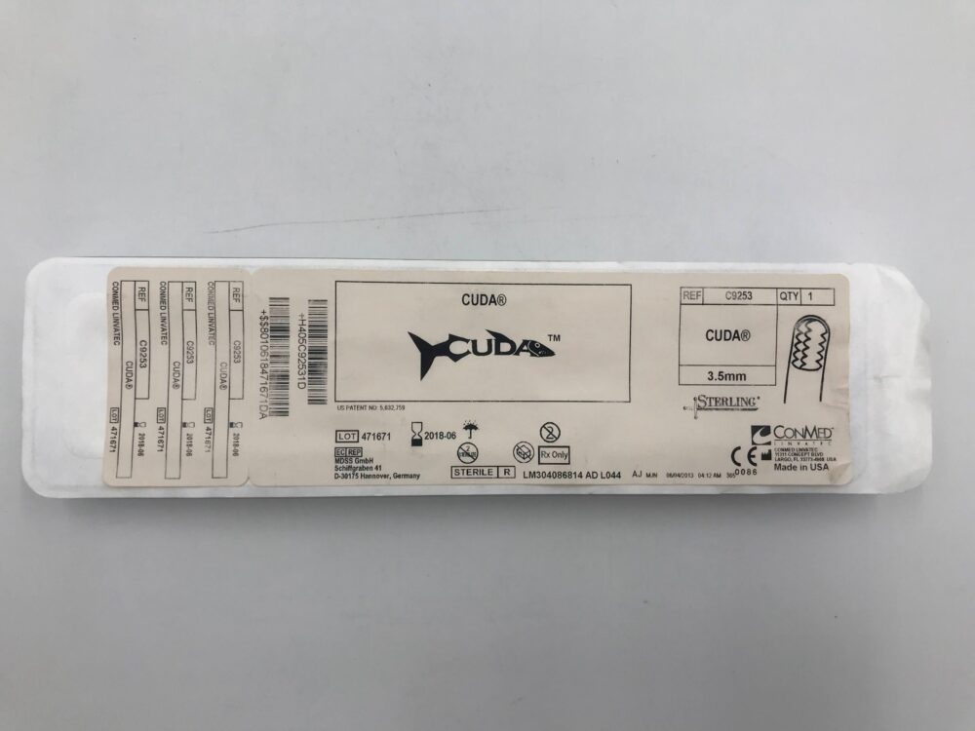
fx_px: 789
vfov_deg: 49.7
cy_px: 366
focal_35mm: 28
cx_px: 488
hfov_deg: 63.4
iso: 20
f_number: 1.8
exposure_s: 1/182
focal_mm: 3.99
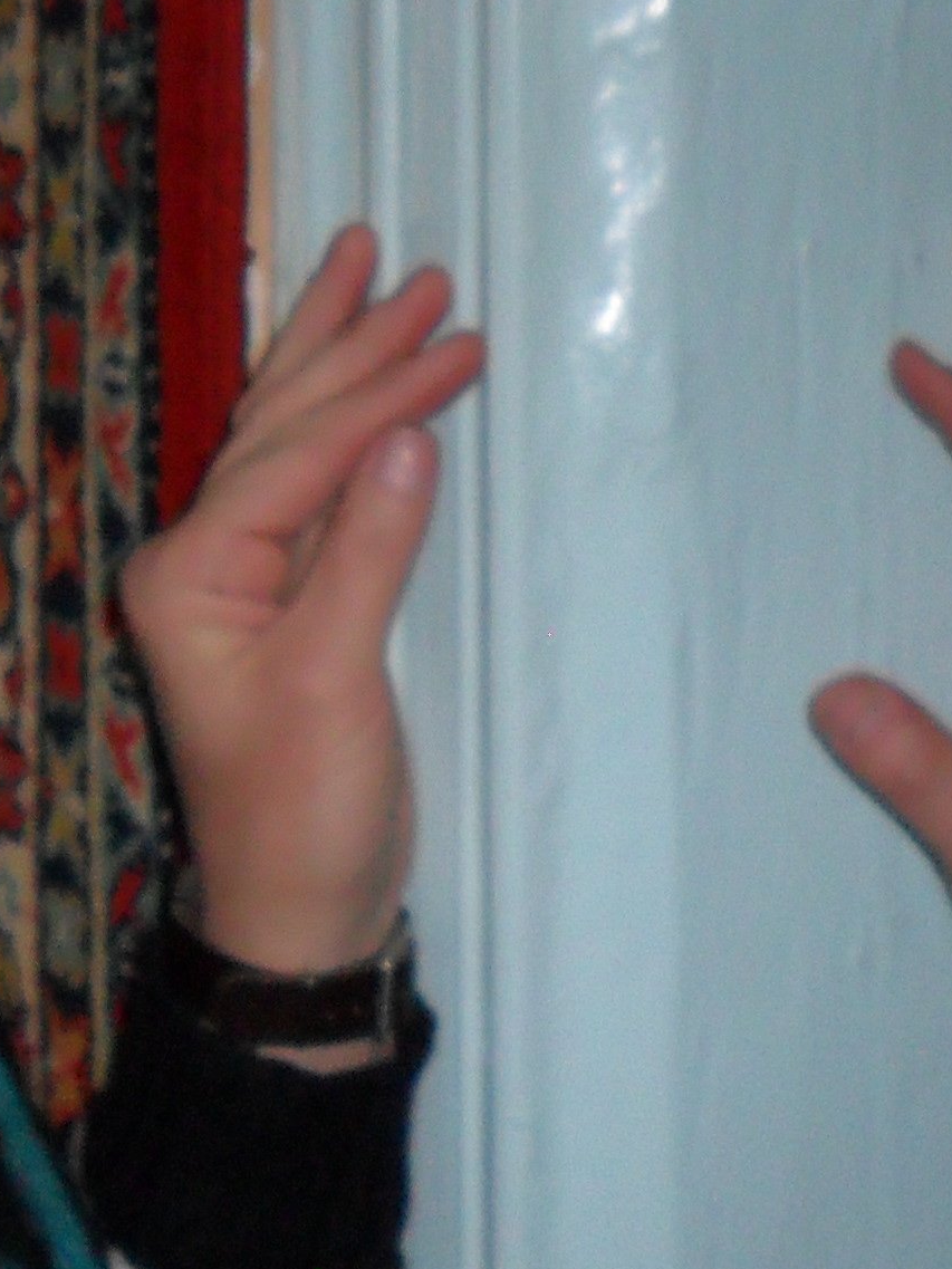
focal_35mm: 95
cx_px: 396
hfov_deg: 15.6
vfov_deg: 19.7
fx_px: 3483
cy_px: -165
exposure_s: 1/45
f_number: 8.9
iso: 120
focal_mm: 4.9
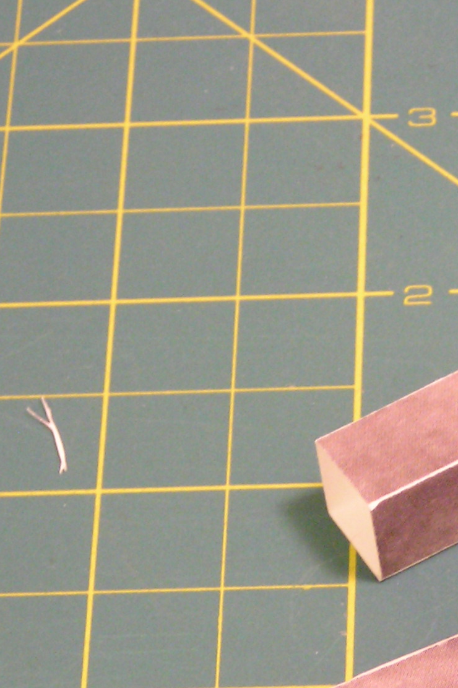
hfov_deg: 5.5
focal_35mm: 250
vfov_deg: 8.2
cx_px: 501
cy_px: 571
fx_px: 4773
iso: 200
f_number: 4.9
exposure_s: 1.23
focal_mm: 17
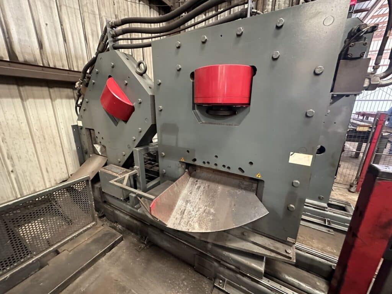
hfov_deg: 102.1
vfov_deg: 85.7
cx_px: 196
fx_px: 159
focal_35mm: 14
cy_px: 147
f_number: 2.2
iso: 1000
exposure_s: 1/40
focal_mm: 2.22
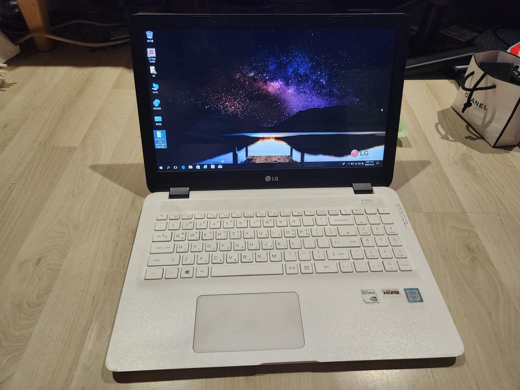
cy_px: 195
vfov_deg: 58.9
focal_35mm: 23
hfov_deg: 73.9
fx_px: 346
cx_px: 260
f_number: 1.8
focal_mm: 5.4
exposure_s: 1/120
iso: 640
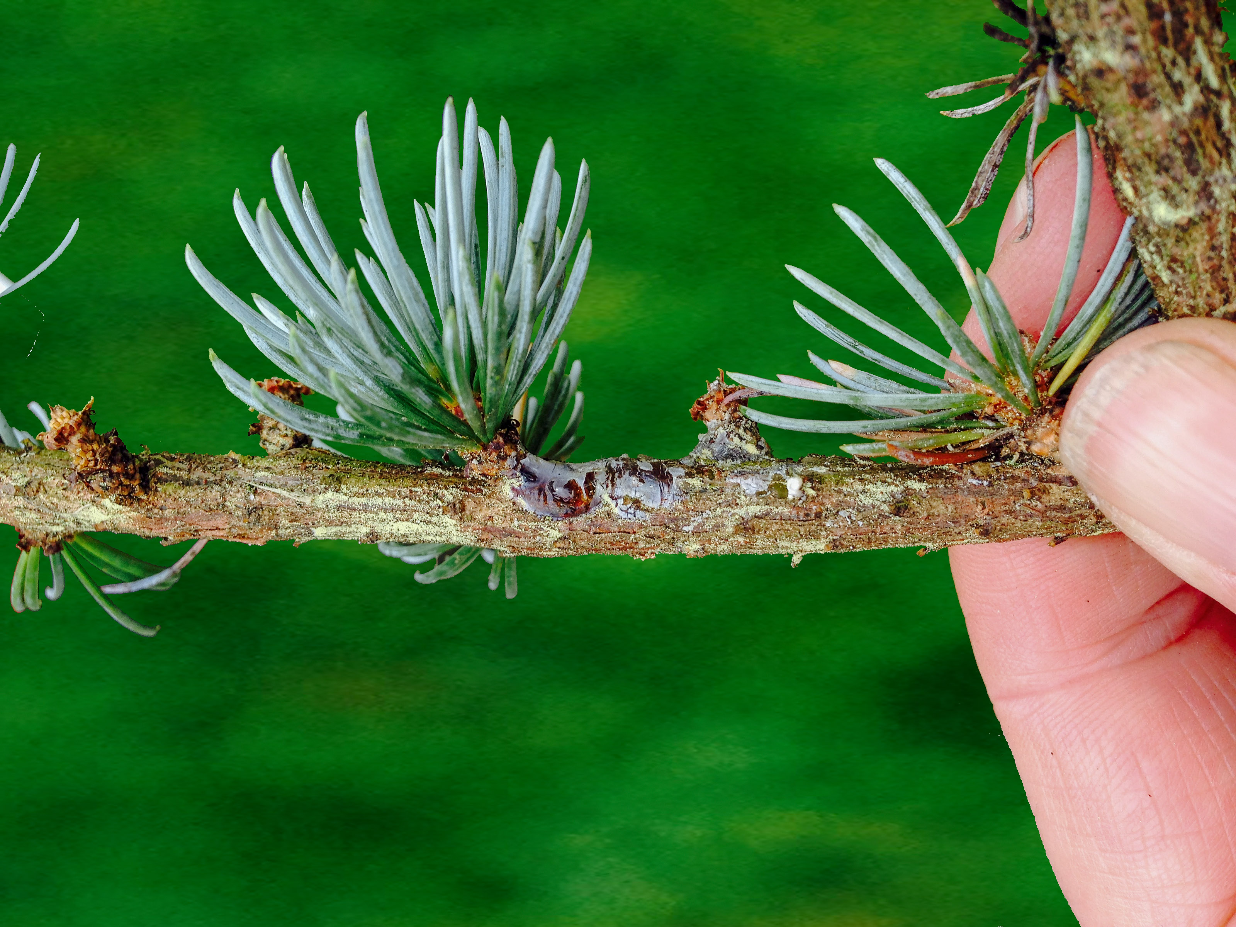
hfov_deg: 55.4
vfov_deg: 42.9
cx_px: 618
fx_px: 1178
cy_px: 464
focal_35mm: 33
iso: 50
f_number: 2.4
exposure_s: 1/120
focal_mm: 4.12
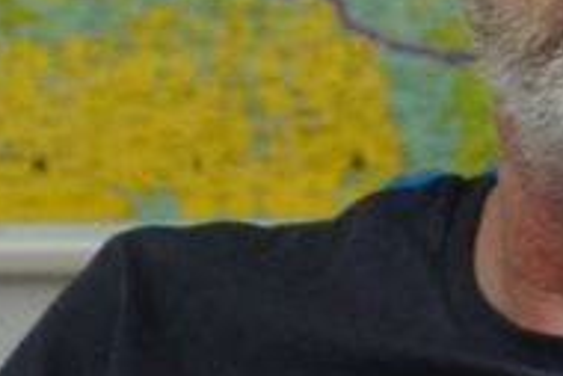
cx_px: 474
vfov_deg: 2.9
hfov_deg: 4.3
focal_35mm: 478
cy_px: 219
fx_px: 7481
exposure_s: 1/160
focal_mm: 79
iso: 5000
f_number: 5.6
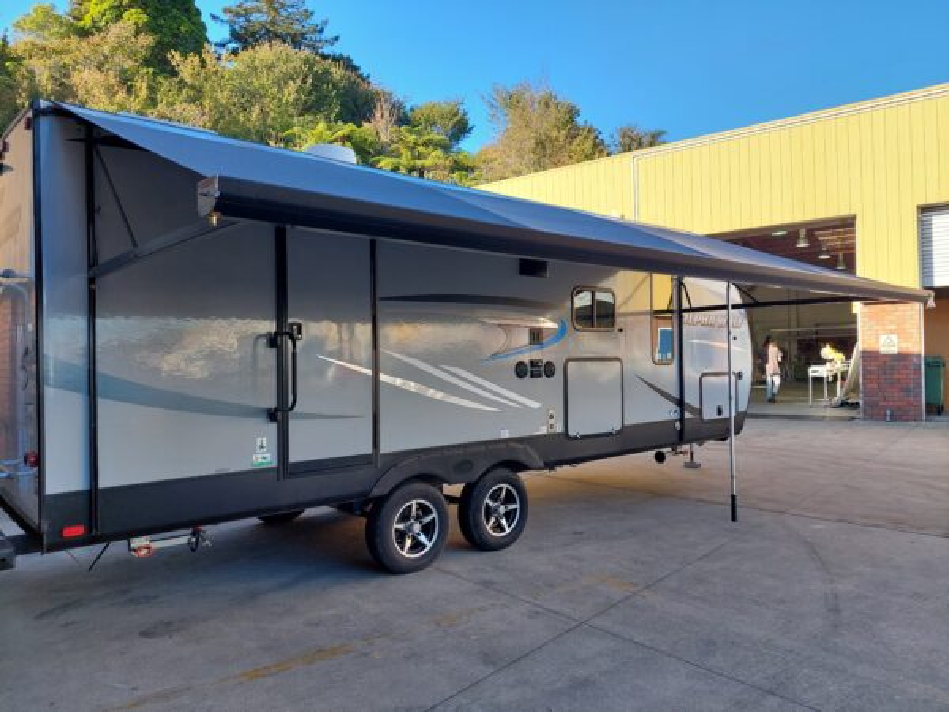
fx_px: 658
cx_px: 474
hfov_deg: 71.6
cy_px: 356
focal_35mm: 24
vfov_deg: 56.8
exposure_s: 1/252
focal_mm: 5.23
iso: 40
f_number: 1.8
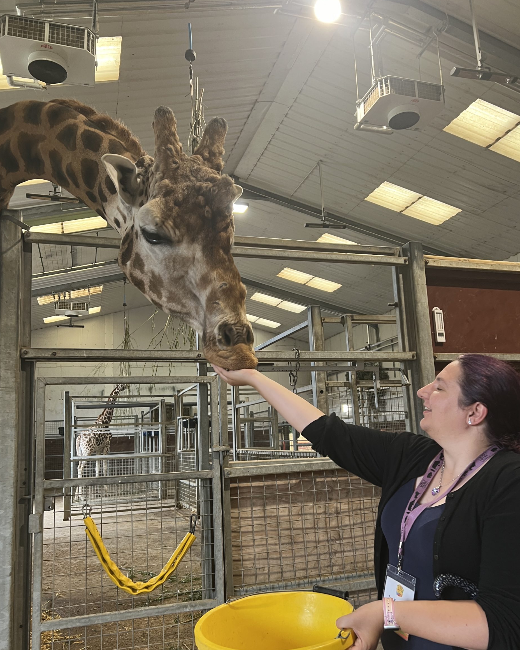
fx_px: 539
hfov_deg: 51.5
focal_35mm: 28
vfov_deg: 62.1
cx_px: 257
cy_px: 355
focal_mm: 5.7
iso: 80
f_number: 1.5
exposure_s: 1/50
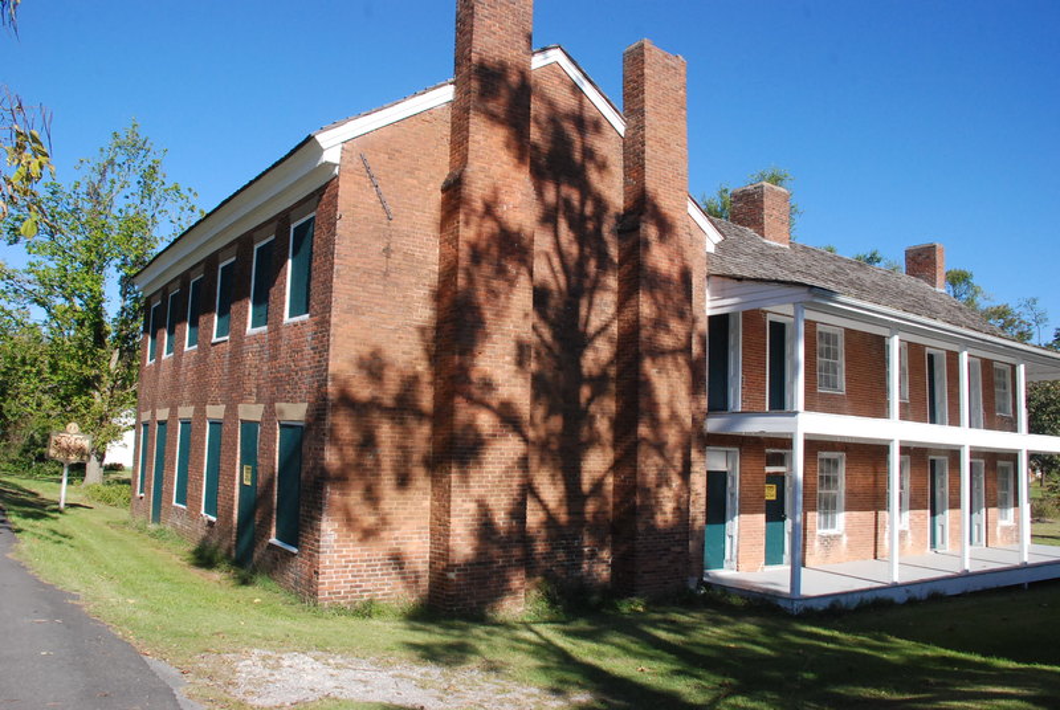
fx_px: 796
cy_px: 355
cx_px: 530
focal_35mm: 27
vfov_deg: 48.1
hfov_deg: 67.3
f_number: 13
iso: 1000
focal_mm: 18
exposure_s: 1/640
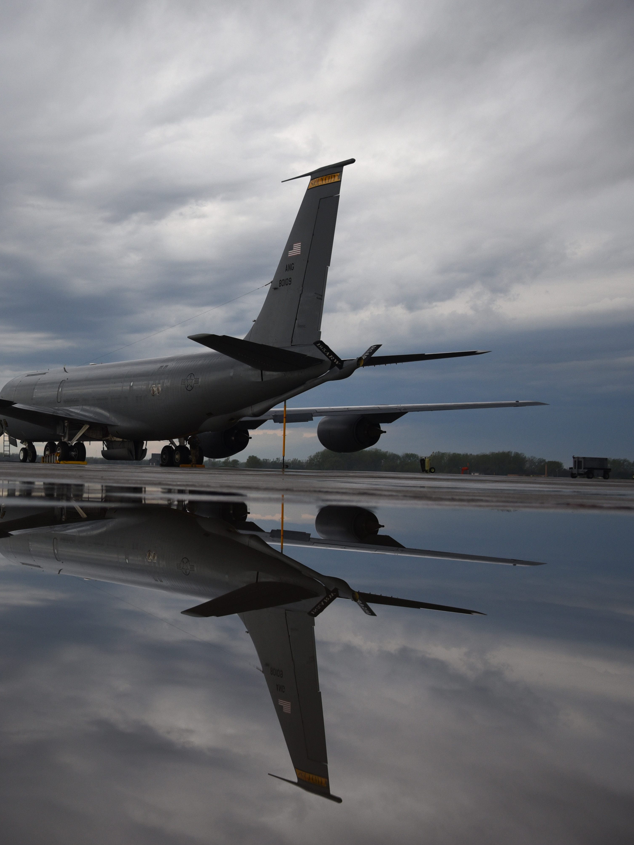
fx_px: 1587
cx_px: 91
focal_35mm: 65
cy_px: 423
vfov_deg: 29.8
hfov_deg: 22.2
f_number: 4.5
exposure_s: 1/500
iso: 500
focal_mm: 45
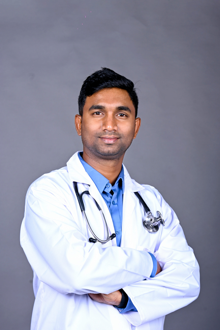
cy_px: 165
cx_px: 110
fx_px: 780
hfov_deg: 16.0
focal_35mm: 85
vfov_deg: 23.9
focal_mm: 85
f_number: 8
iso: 100
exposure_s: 1/160
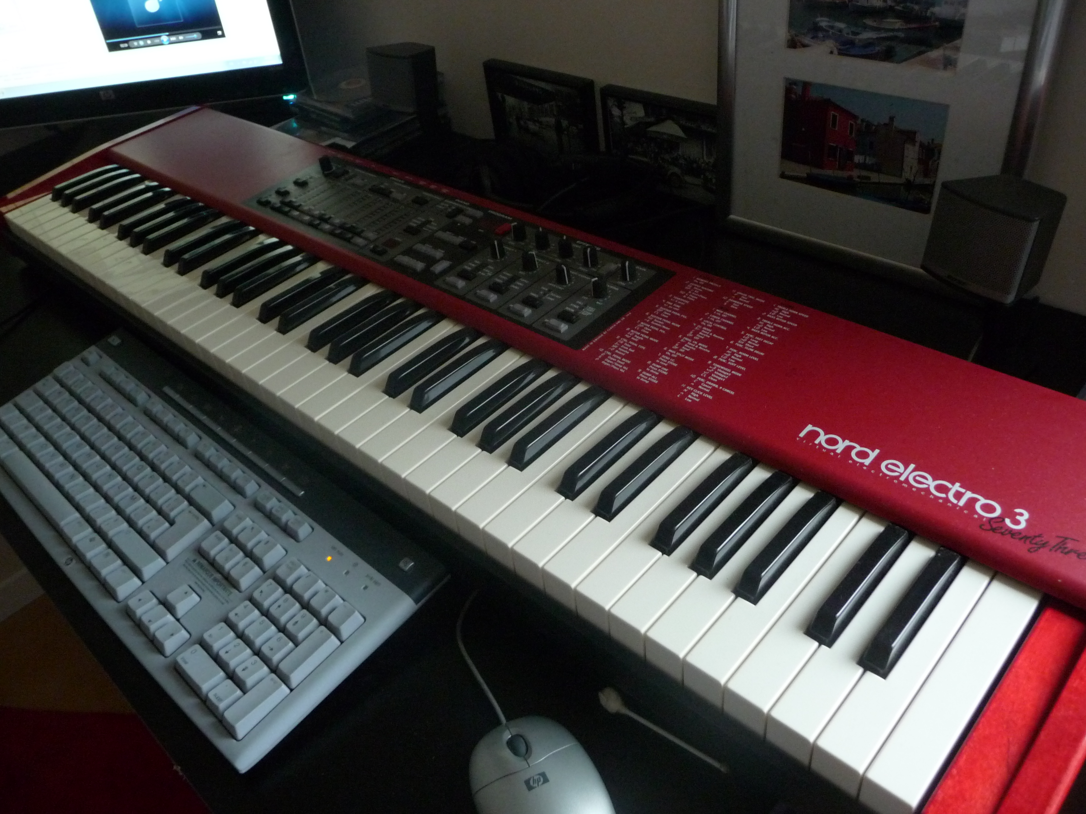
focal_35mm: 28
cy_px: 407
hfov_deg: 63.4
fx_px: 878
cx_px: 543
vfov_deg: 49.7
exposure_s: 1/8
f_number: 3.3
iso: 400
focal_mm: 4.7
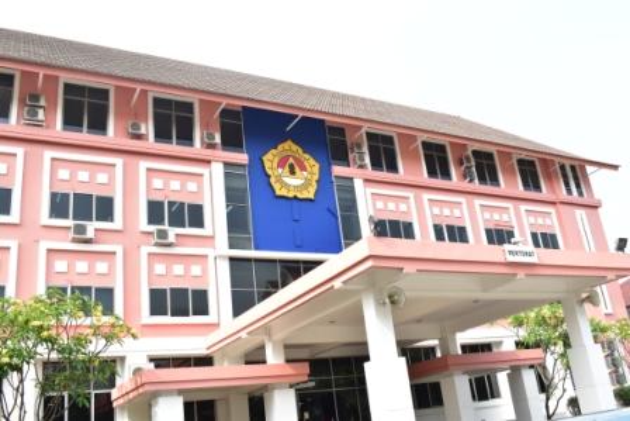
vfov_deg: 40.0
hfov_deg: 57.2
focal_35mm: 33
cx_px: 315
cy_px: 210
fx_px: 578
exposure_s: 1/400
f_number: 10
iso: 800
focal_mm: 22
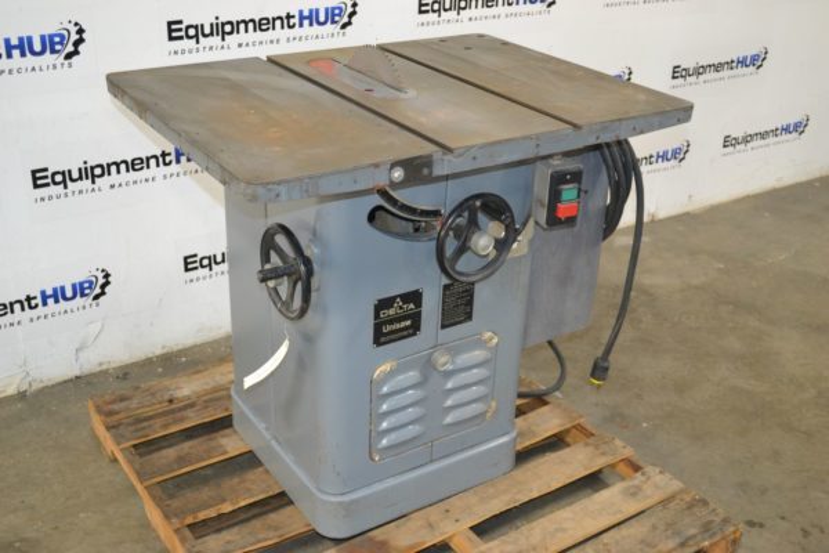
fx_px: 898
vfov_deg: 34.2
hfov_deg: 49.6
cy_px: 276
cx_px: 414
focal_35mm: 39
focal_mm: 26
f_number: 4.2
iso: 1100
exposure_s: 1/60
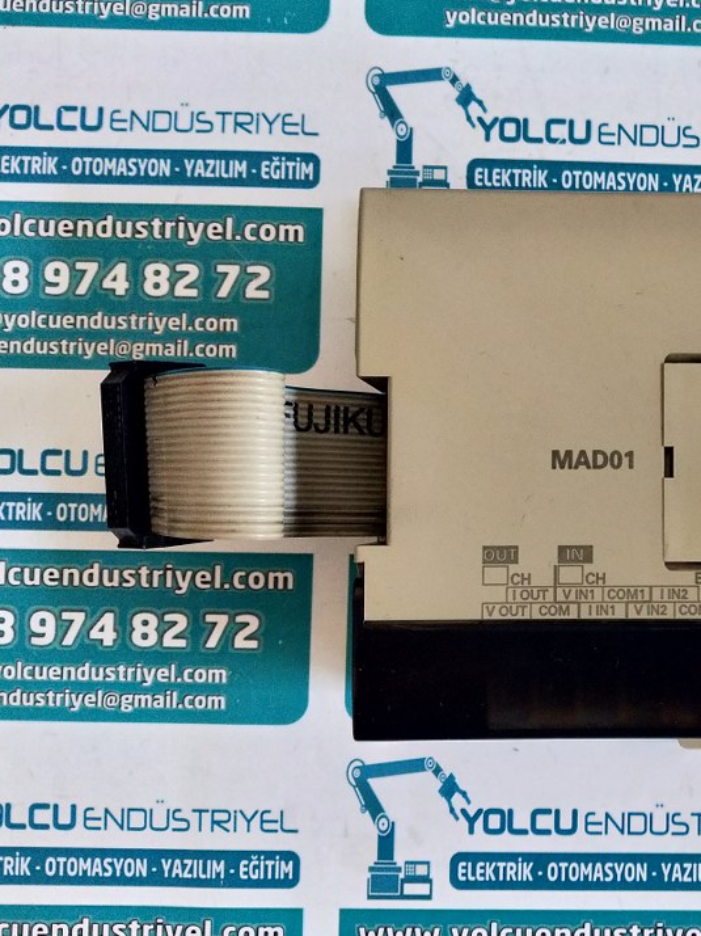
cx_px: 617
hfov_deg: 40.1
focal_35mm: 33
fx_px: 892
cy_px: 472
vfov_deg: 55.4
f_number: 1.7
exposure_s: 1/50
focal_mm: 3.99
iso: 171
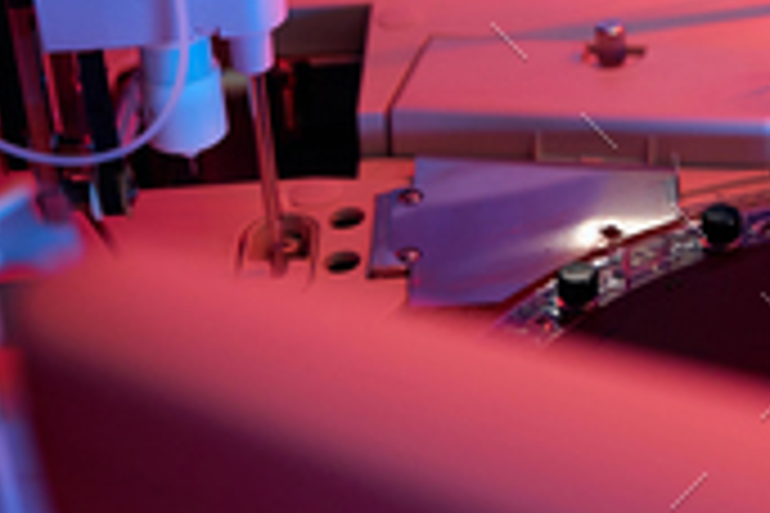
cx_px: 802
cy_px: -110
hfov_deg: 19.4
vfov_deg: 13.1
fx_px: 2176
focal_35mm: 102
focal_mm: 29.5
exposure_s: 1/250
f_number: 2.8
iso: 500
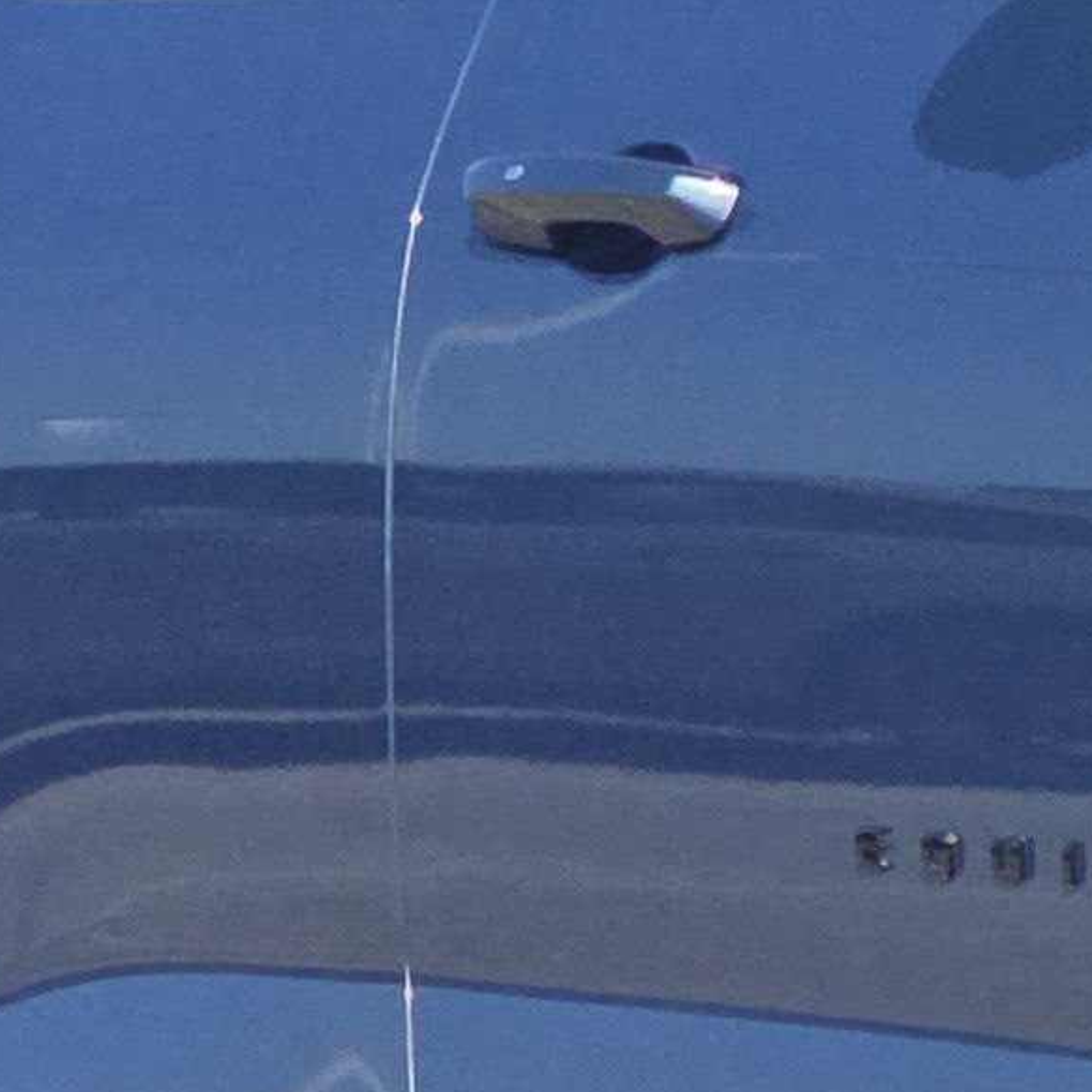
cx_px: 2315
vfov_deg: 4.2
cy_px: 827
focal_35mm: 419
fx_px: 14954
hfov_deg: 4.1
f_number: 2.4
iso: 50
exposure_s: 1/2365
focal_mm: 7.9
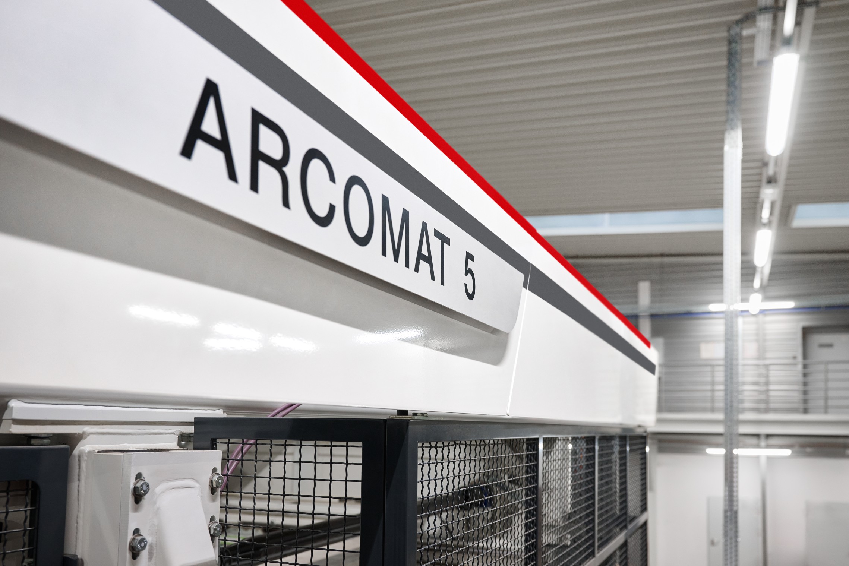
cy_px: 283
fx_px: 719
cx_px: 424
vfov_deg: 43.0
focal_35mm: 30
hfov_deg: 61.1
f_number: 4
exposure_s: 1/125
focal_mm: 30.5
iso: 1600
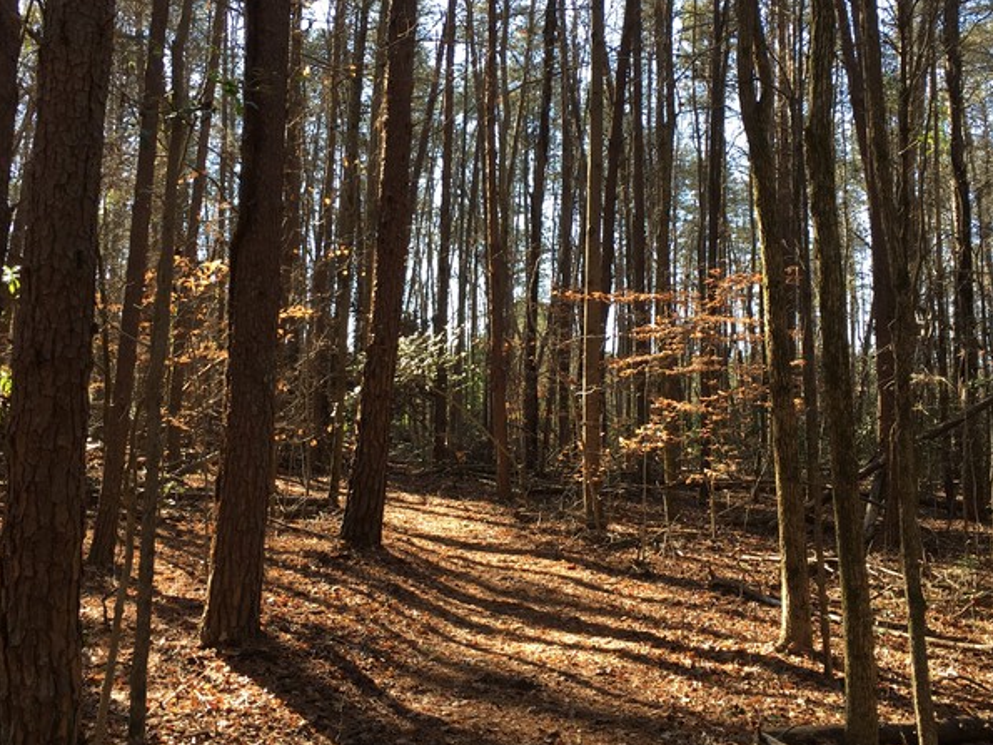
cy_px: 291
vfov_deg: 36.6
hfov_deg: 47.9
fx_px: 1119
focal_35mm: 39
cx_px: 497
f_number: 2.2
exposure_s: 1/120
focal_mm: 4.15
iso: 25
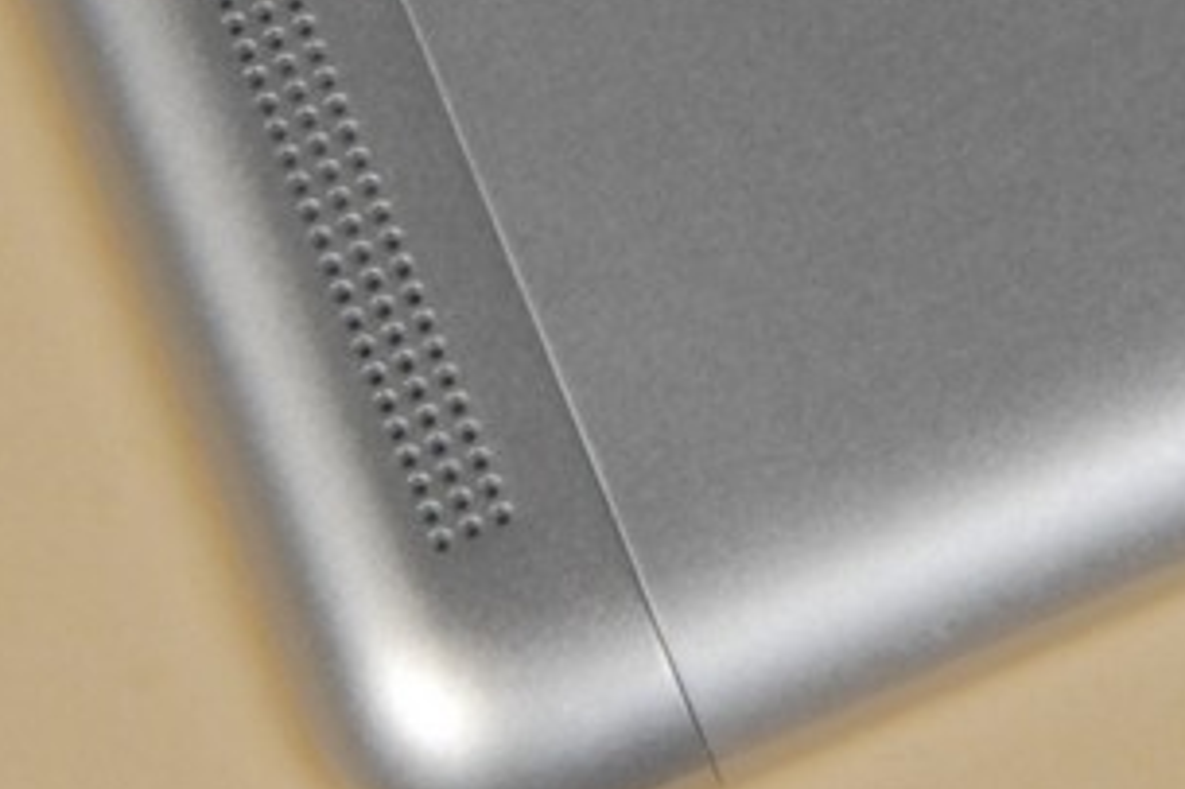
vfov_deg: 5.2
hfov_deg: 7.8
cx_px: 2016
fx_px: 8503
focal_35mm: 258
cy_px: -913
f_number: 20
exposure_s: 2
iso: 200
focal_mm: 35
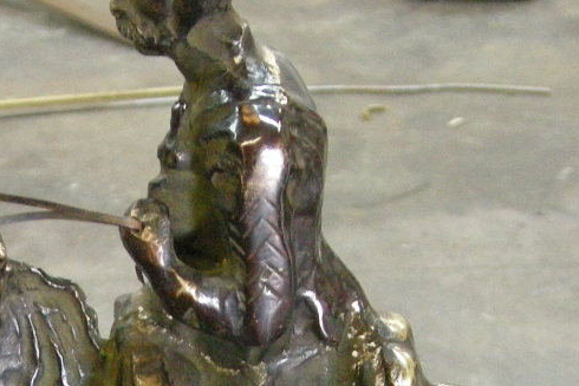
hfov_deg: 12.6
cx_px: 203
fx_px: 2622
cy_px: 530
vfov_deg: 8.3
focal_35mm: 163
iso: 400
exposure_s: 1/20.2
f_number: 3.1
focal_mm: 10.1
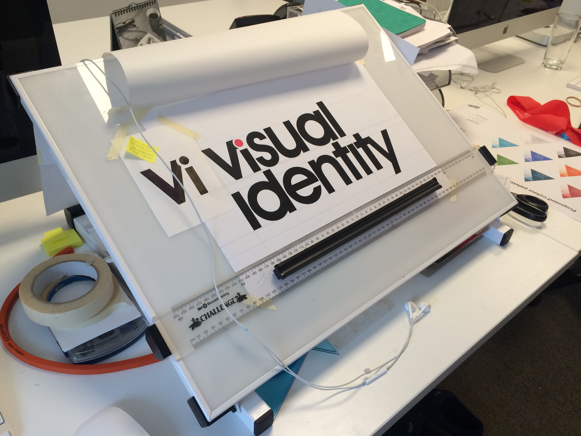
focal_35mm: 30
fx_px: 504
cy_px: 217
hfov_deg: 60.0
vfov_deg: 46.8
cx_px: 285
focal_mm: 4.15
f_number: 2.2
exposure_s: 1/33
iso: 40
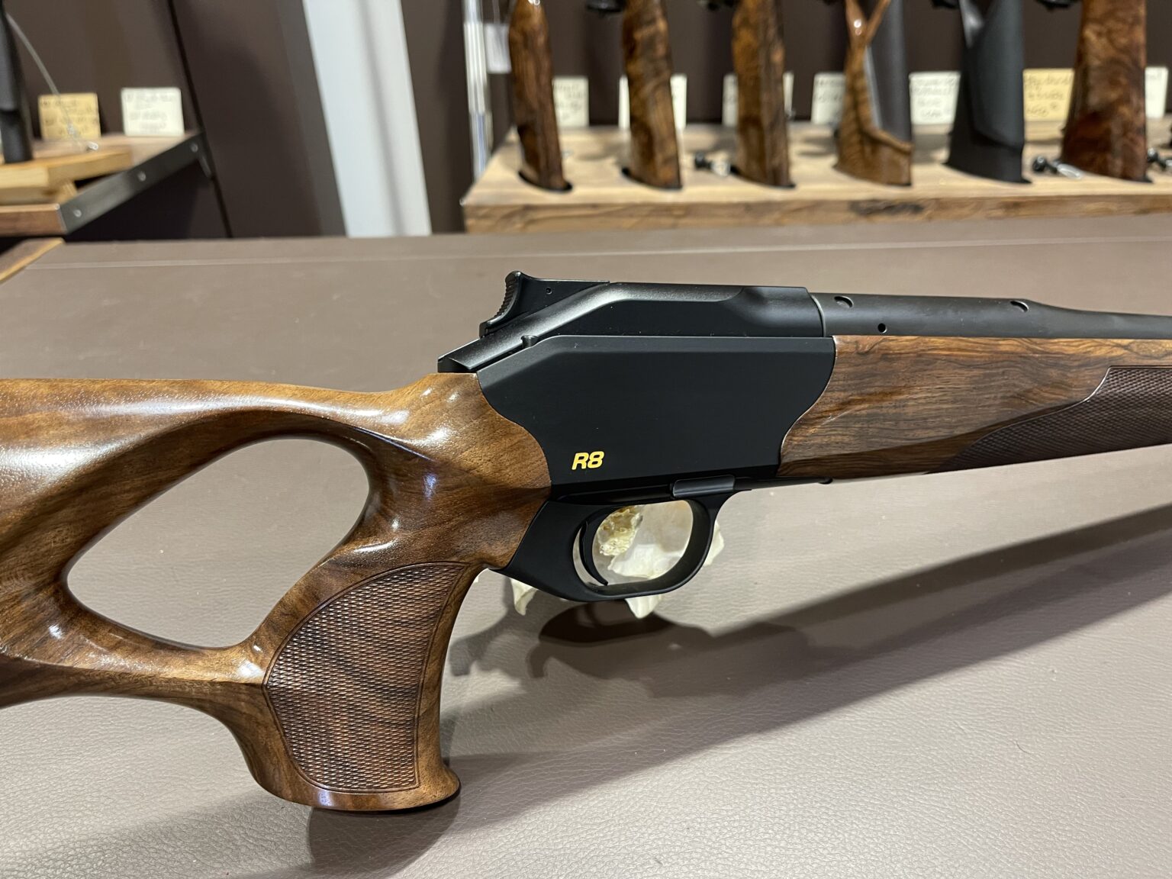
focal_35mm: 26
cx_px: 586
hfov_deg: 67.3
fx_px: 880
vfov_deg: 53.1
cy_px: 440
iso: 200
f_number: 1.6
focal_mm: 5.1
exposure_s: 1/50
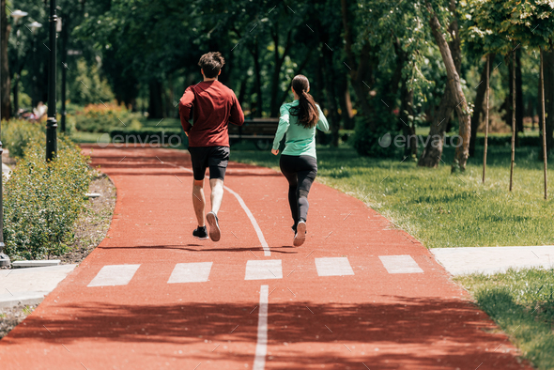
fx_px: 3079
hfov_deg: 10.3
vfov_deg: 6.9
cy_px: 185
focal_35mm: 200
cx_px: 277
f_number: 3.5
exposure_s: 1/640
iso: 100
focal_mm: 200
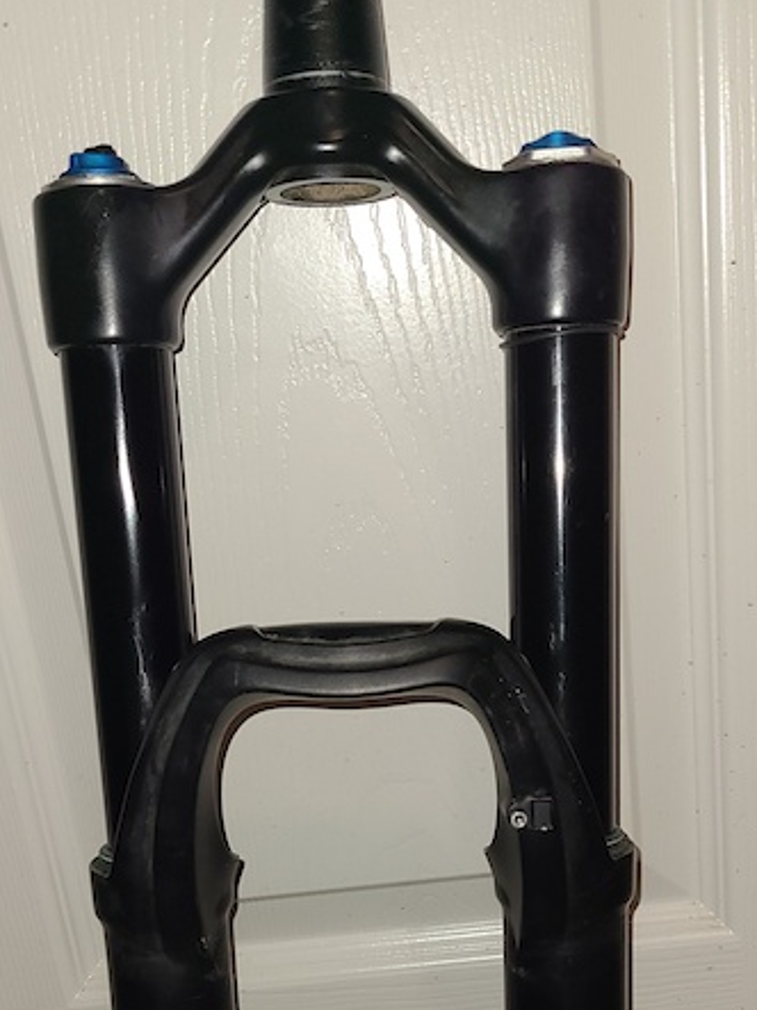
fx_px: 1371
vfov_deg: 38.1
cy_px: 878
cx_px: 374
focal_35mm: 47
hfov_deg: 30.9
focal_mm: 5.4
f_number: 1.8
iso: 50
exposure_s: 1/60
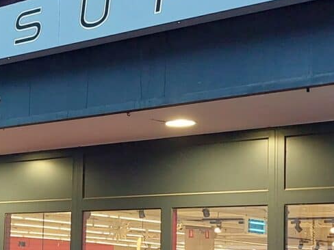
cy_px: 158
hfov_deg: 18.3
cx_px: 17
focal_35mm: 105
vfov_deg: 14.1
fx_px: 1013
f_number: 1.8
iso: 200
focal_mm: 5.23
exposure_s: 1/50
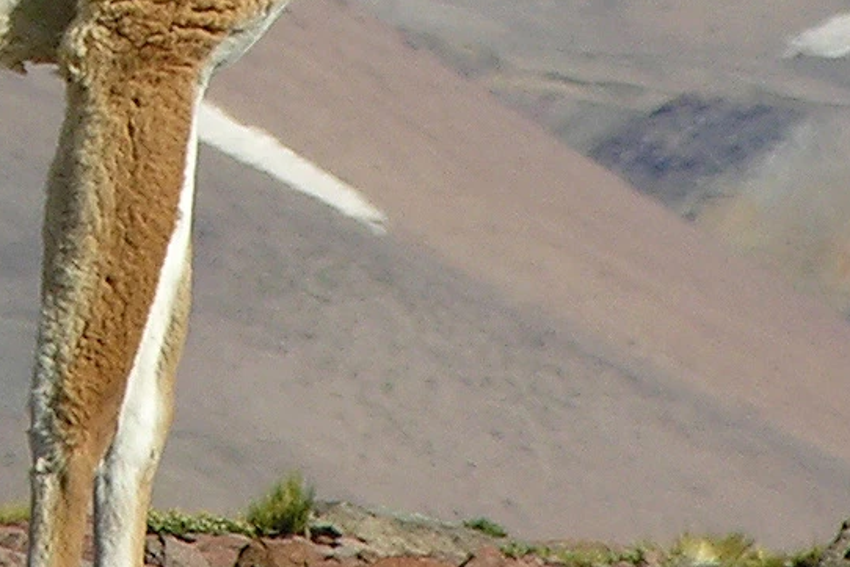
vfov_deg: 1.3
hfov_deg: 2.0
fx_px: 24544
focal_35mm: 1039
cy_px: -122
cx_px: -53
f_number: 7.4
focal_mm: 89
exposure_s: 1/213
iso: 50
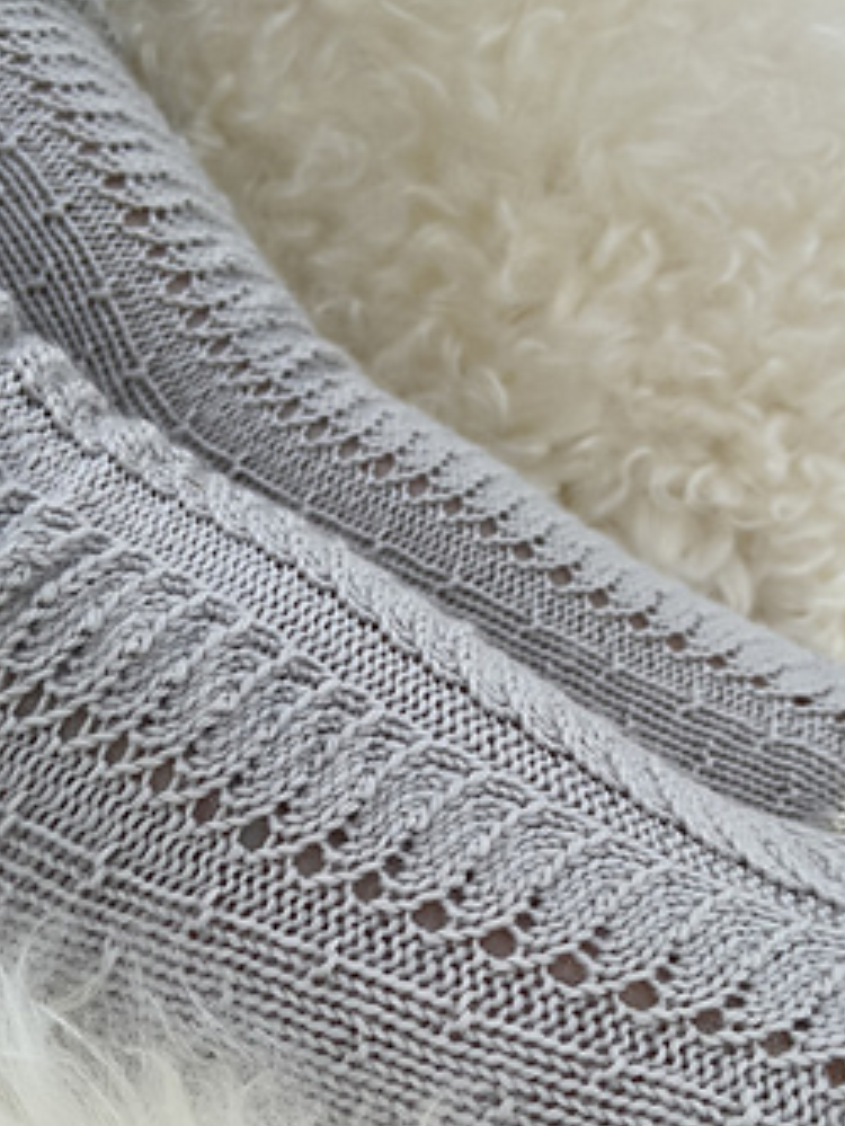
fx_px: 1269
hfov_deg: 36.8
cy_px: 788
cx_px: 431
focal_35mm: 39
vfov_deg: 46.8
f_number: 1.8
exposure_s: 1/1504
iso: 32
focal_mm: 4.25
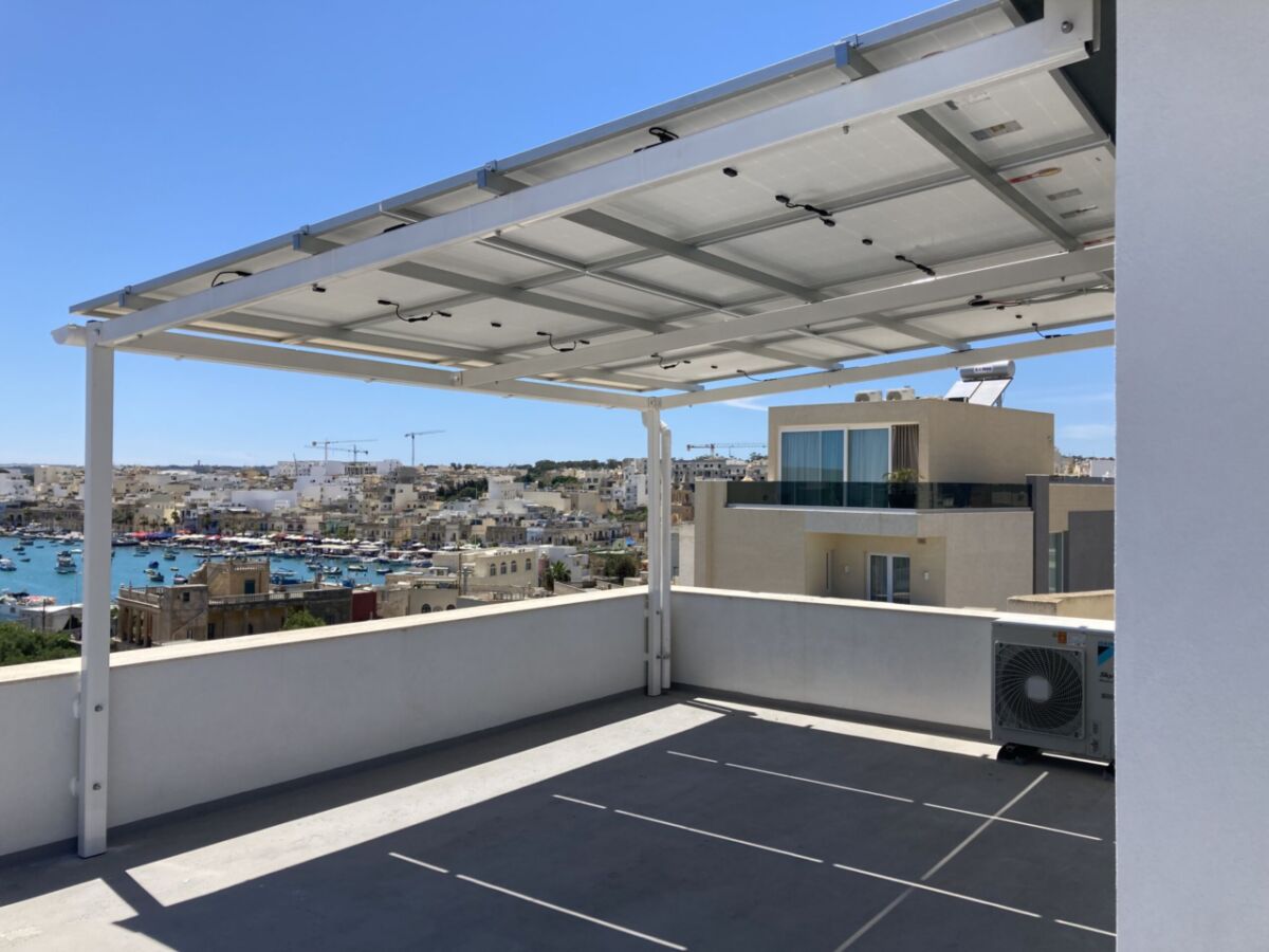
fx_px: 1026
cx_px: 634
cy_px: 476
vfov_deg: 49.7
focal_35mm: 28
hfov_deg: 63.4
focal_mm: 3.99
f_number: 1.8
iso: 20
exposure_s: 1/2525
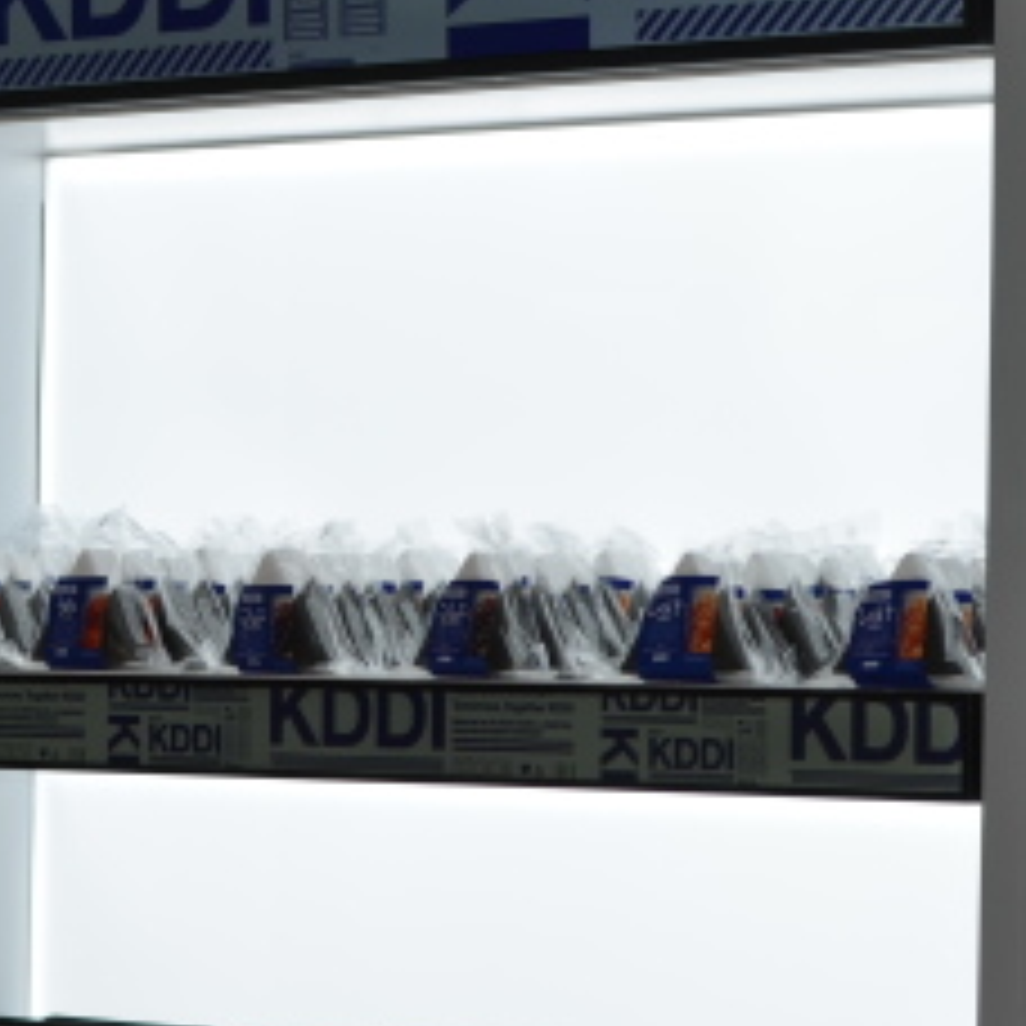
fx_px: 4909
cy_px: 724
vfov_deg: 11.9
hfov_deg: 11.9
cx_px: 292
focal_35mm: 146
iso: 110
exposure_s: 1/250
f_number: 4
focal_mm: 35
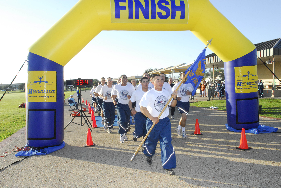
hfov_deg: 57.2
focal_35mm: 33
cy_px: 94
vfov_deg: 40.1
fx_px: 258
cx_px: 140
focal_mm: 22
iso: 1250
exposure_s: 1/250
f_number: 13
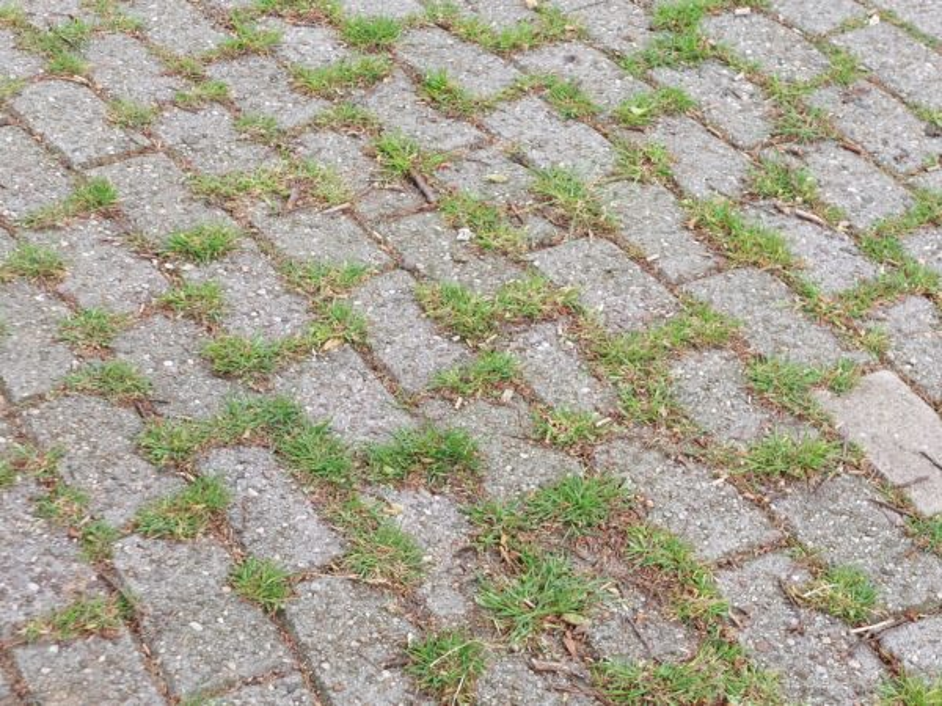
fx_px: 680
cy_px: 353
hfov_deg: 69.4
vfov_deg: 54.9
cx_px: 471
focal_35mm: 25
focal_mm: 5.23
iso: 40
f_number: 1.8
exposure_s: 1/178
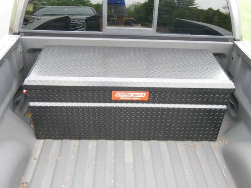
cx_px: 126
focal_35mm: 38
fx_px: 276
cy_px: 94
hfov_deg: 49.0
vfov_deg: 37.7
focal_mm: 19
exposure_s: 1/60
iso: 200
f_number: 3.8
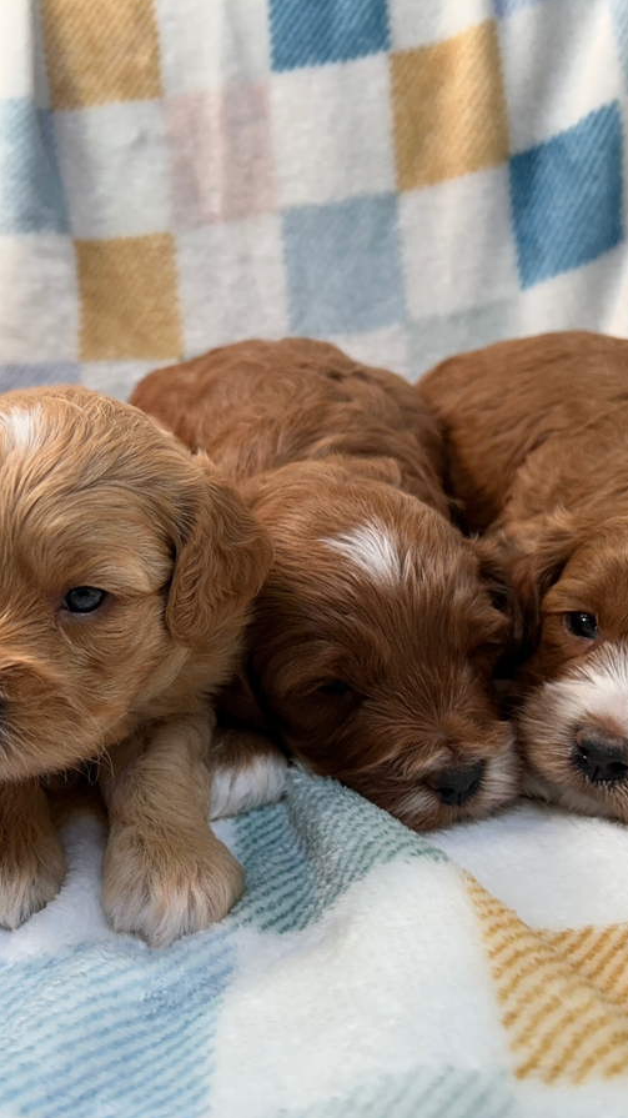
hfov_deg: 30.1
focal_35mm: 38
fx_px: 1126
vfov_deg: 52.8
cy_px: 558
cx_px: 87
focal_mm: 5.7
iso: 80
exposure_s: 1/120
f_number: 1.5
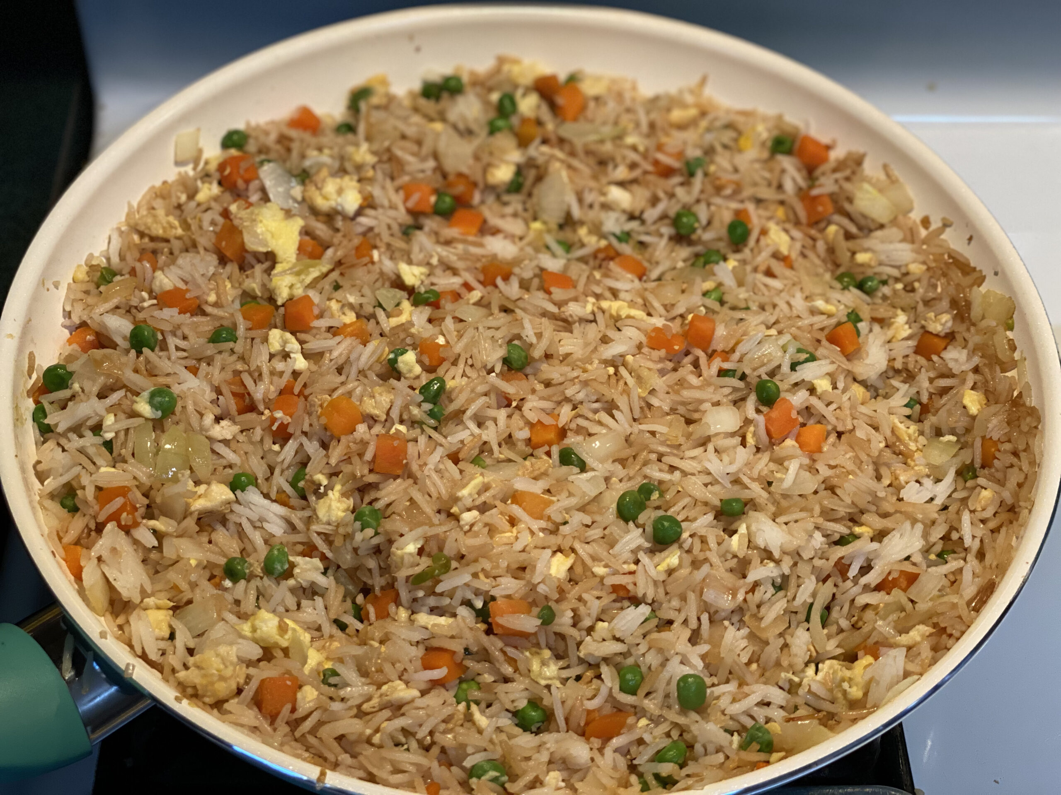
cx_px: 530
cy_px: 398
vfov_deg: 28.0
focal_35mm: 52
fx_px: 1594
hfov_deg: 36.8
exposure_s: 1/120
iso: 200
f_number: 2
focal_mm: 6
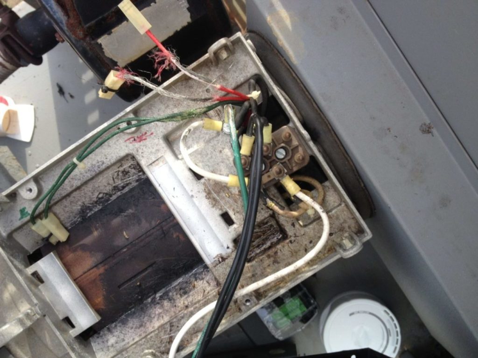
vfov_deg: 40.7
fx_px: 483
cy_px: 179
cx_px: 239
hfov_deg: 52.6
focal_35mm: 35
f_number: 2.4
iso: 50
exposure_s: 1/258
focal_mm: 4.28
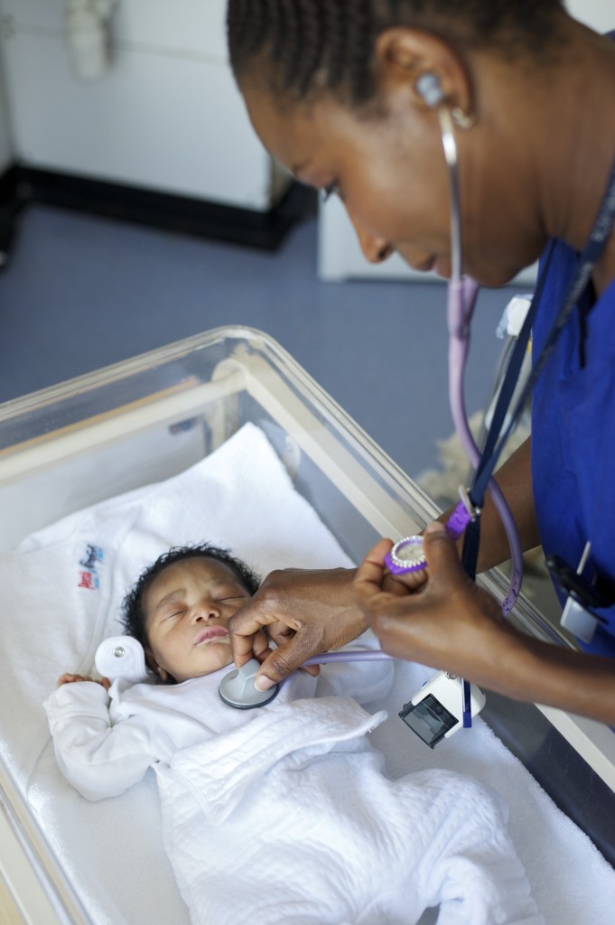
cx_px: 308
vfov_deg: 39.6
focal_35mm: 50
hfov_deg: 26.9
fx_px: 1283
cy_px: 462
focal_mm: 50
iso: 1000
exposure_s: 1/180
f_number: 3.3
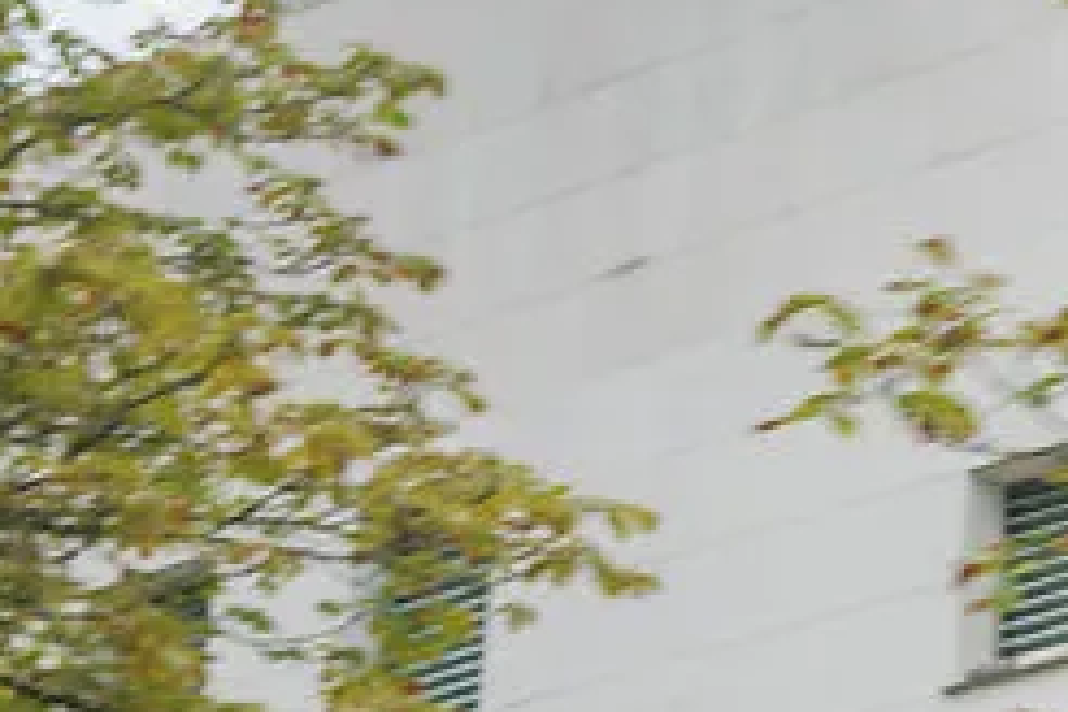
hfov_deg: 11.1
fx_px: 4743
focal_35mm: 160
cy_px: 1085
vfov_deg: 8.4
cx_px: 2423
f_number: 4
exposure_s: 1/80
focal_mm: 20.5
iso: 50
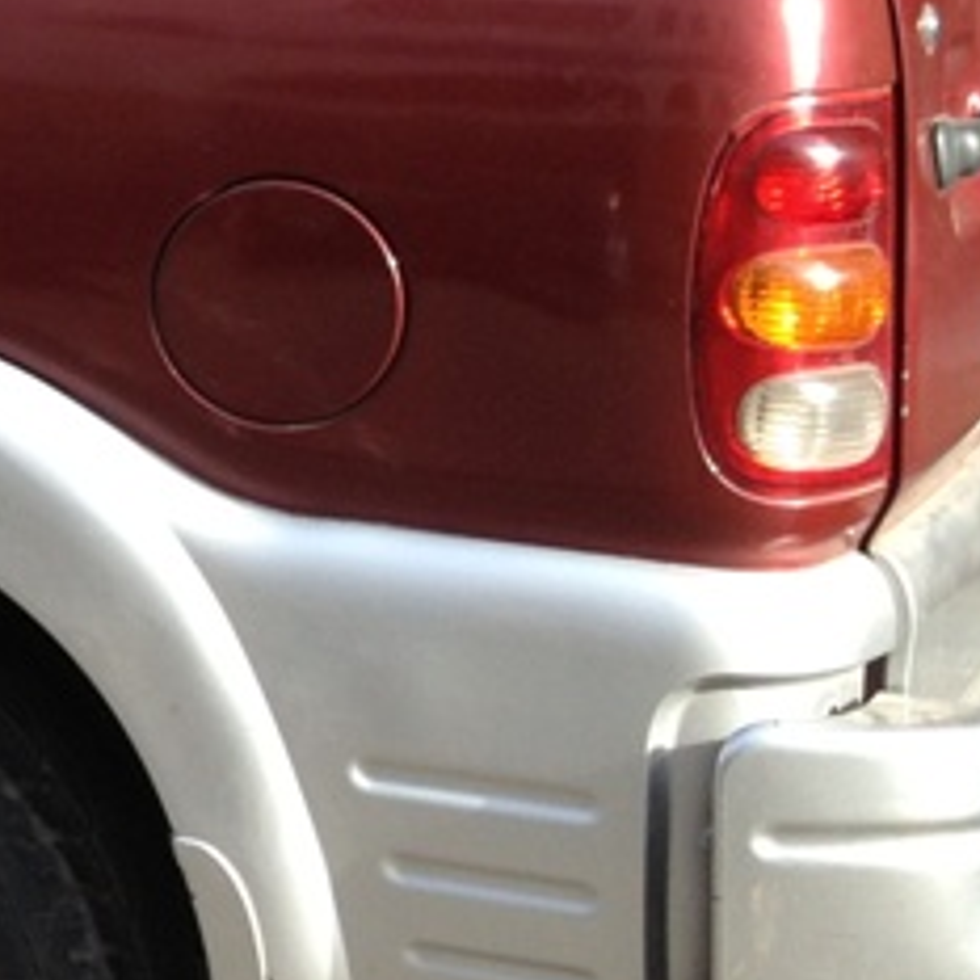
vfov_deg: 12.8
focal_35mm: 136
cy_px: 227
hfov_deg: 11.7
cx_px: -850
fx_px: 4356
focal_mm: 4.28
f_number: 2.4
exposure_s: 1/298
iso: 50
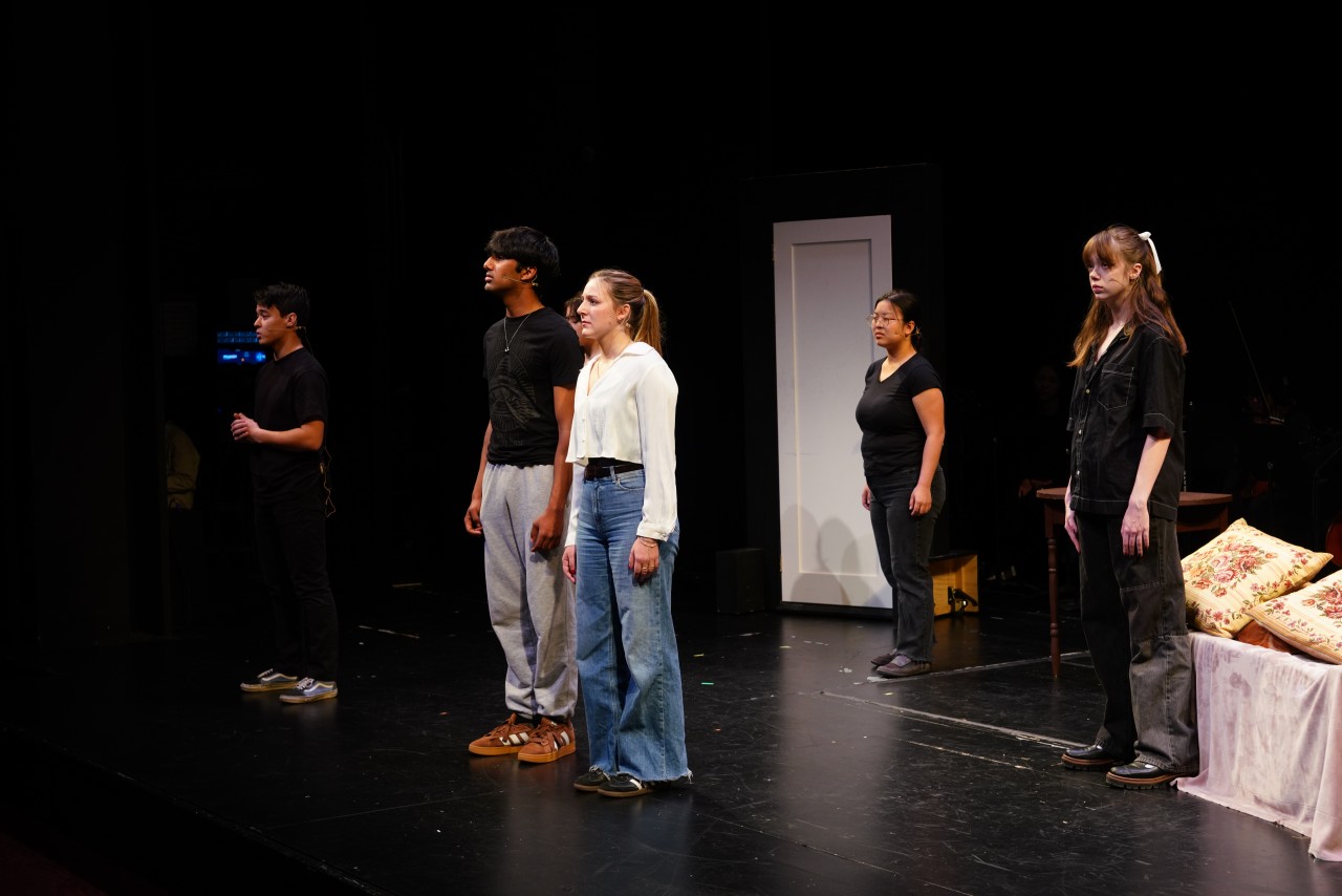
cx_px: 671
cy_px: 448
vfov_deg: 24.6
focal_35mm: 55
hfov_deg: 36.2
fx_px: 2051
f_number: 5
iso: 1000
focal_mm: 55
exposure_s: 1/125
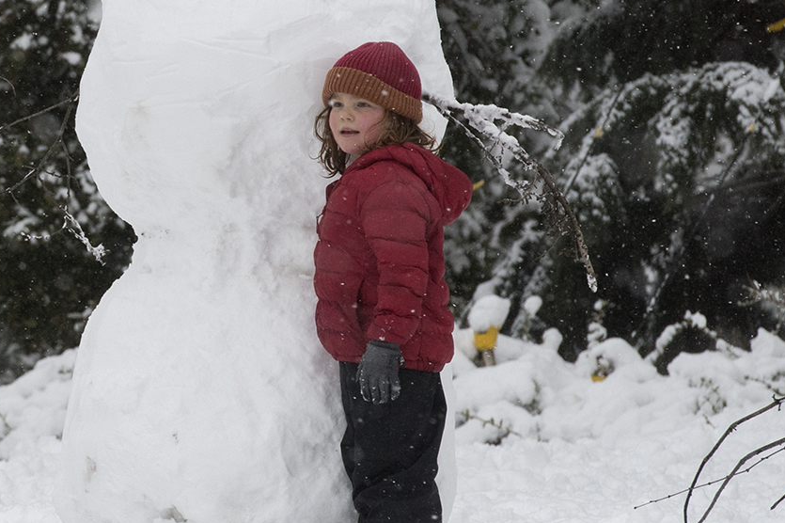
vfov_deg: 1.9
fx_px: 16042
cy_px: 175
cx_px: 1
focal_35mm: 736
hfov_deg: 2.8
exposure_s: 1/800
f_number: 9
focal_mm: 200
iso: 640
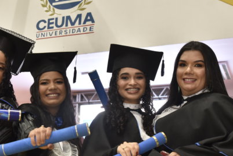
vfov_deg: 20.3
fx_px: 434
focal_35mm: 67
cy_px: 107
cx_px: 83
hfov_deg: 29.9
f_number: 5.6
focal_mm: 35
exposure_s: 1/100
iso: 1600
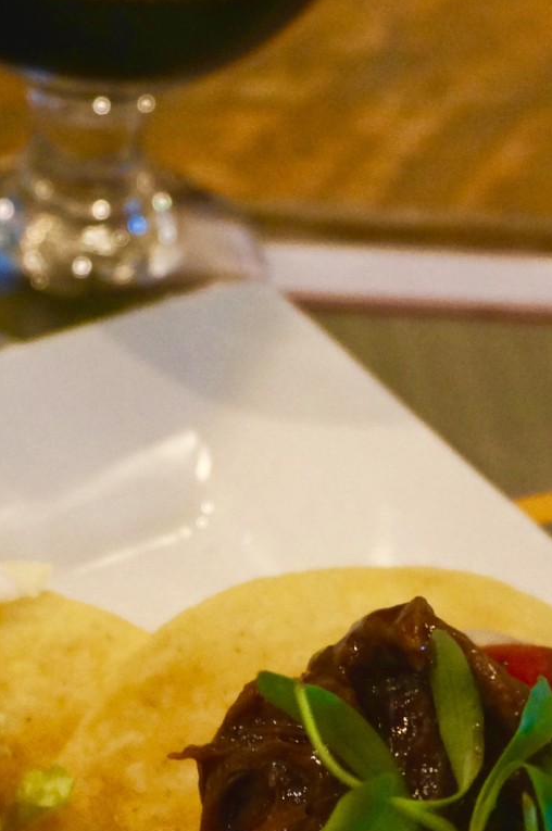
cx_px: 94
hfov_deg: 17.6
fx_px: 1760
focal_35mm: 76
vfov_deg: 26.5
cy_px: 500
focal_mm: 19
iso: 1600
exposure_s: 1/60
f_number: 4
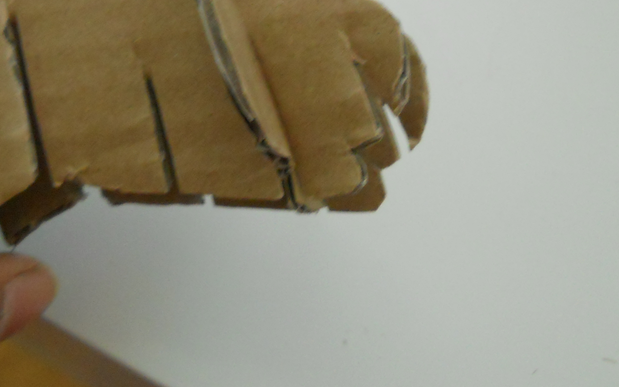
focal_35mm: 72
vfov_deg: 18.0
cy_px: 115
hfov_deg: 28.5
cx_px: 229
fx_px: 1215
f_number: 3.1
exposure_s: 1/50
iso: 400
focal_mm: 6.72
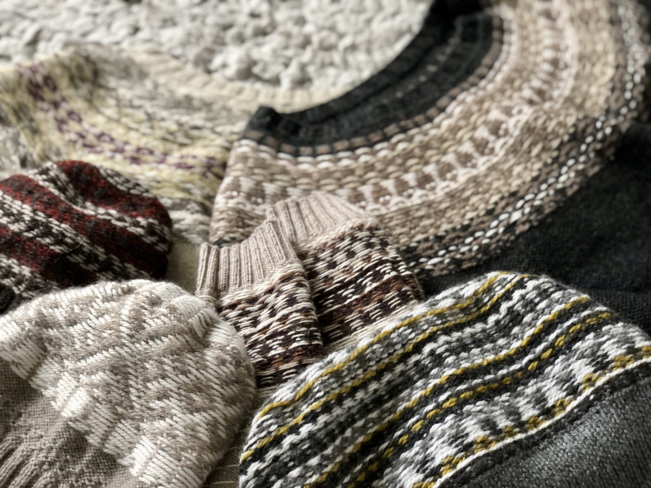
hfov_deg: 36.8
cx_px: 326
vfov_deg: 28.0
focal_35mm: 52
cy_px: 244
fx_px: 978
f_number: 2.4
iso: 125
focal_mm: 6
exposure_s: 1/24
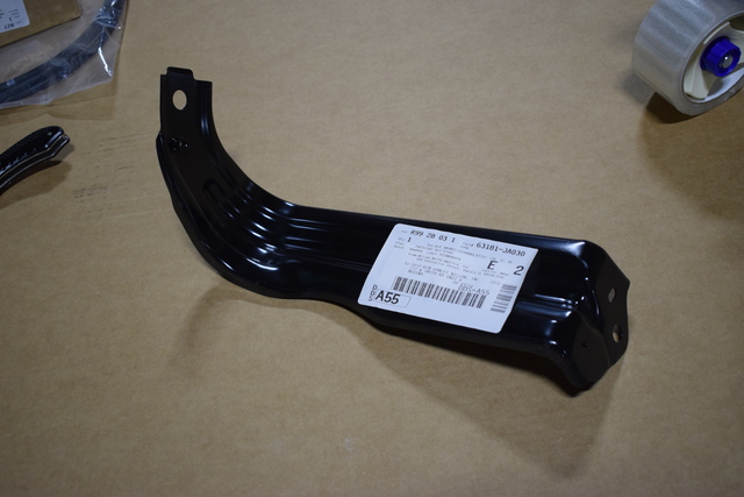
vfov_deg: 30.9
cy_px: 248
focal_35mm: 44
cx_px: 372
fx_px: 899
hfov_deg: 45.0
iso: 1250
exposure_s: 1/125
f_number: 4.2
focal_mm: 29
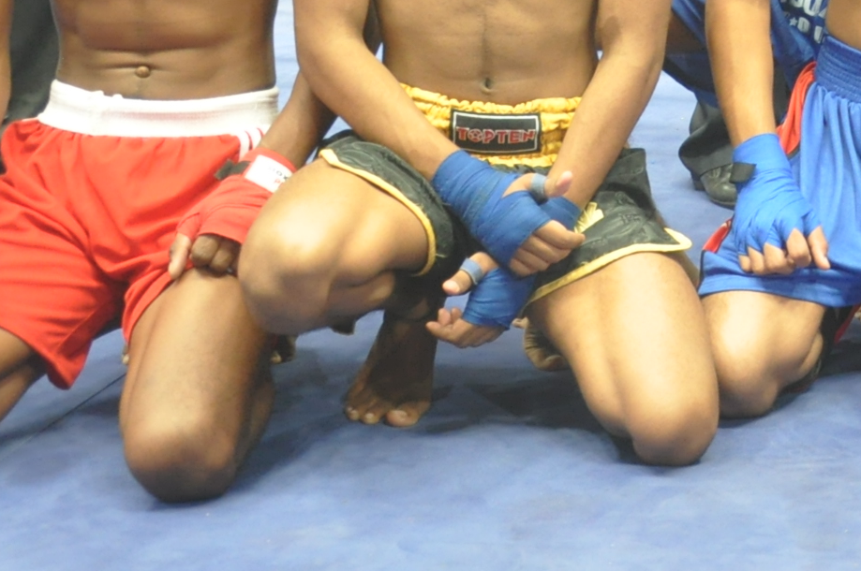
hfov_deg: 15.1
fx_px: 3009
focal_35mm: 126
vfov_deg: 10.5
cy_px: -271
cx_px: 1286
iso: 1000
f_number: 3.8
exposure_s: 1/60
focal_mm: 24
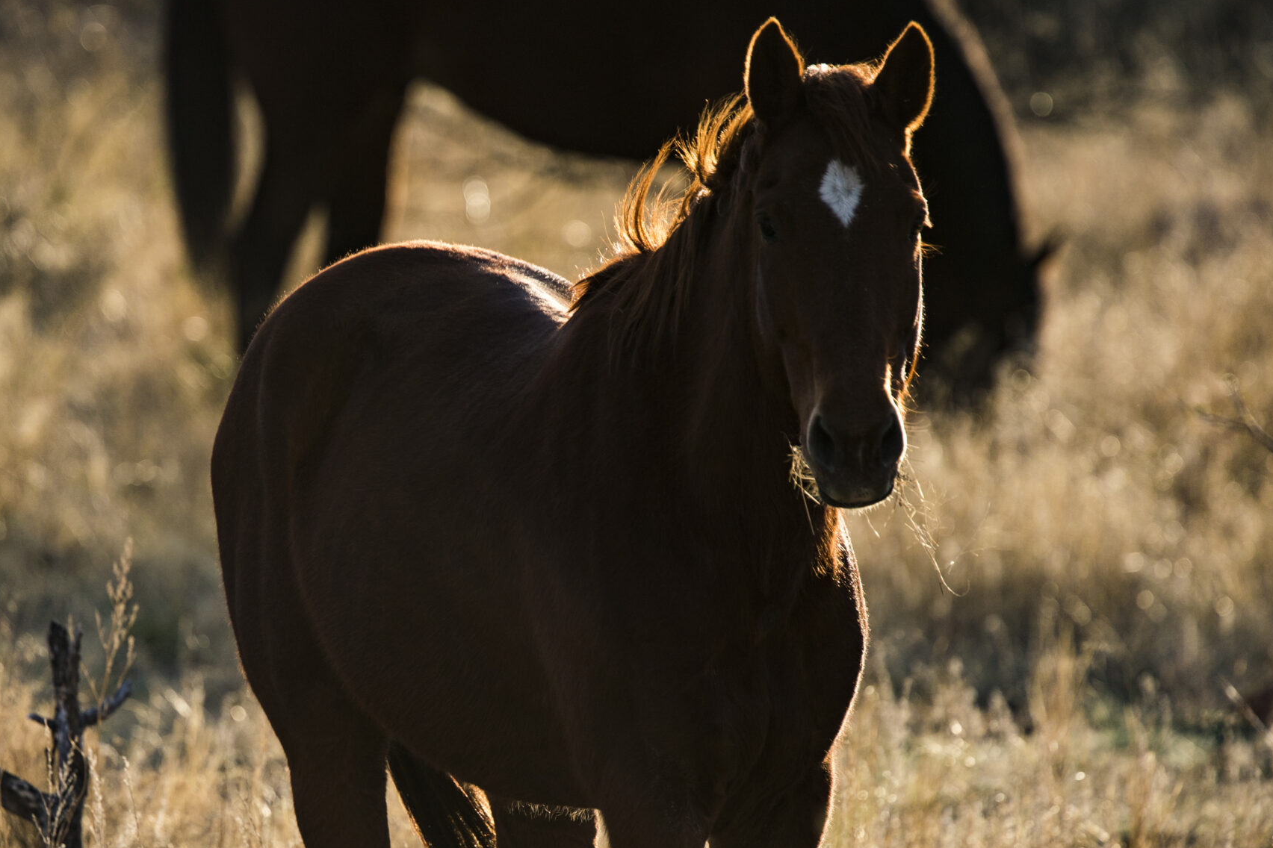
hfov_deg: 3.4
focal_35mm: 601
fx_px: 21250
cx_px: 427
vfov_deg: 2.3
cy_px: 580
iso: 320
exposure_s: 1/2500
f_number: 4
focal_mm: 400
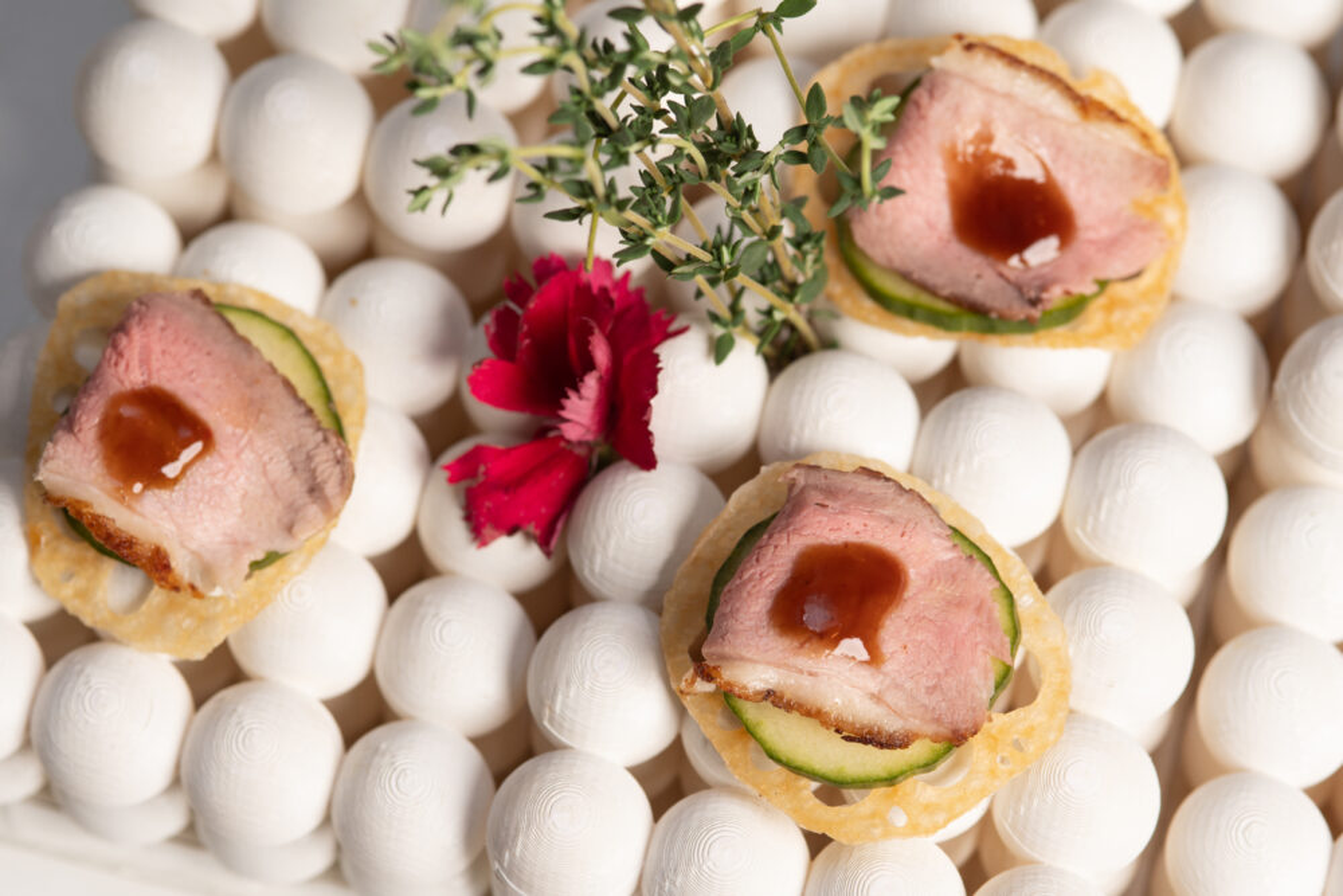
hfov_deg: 19.5
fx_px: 3917
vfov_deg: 13.0
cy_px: 448
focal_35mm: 105
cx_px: 672
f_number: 6.7
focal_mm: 105
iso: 400
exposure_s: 1/180
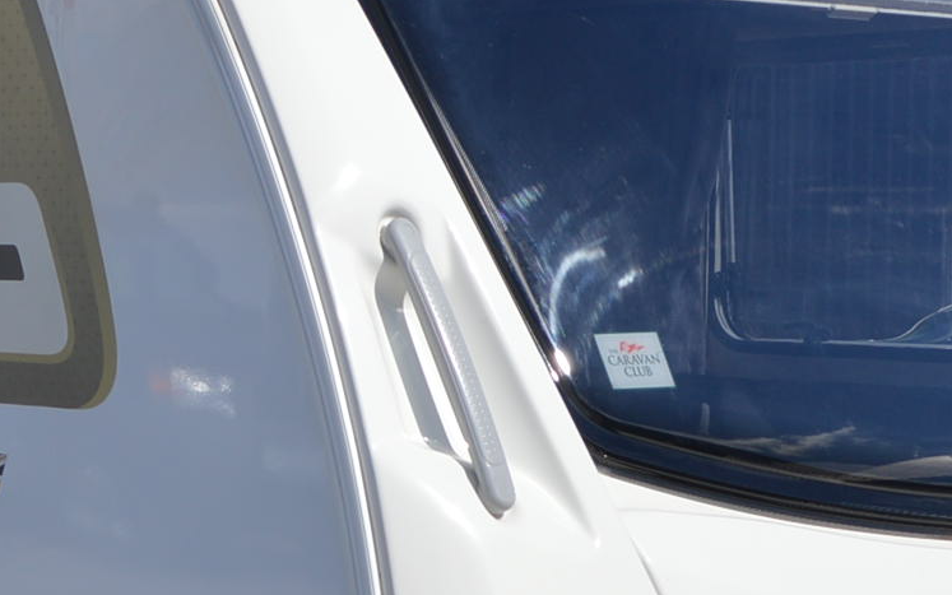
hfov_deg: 16.9
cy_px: 436
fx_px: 3191
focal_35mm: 123
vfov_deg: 10.6
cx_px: 302
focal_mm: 20
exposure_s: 1/320
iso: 100
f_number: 9
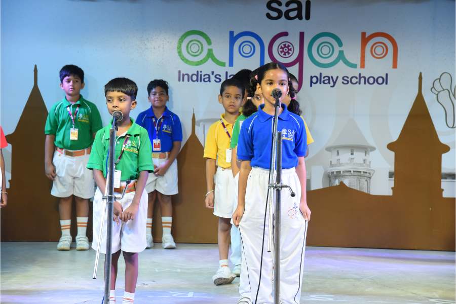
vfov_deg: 15.9
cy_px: 152
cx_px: 228
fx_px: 1089
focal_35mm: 86
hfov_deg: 23.6
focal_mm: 86
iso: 2000
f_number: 5.6
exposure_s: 1/160
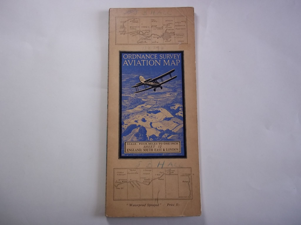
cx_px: 150
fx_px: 313
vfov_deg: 39.7
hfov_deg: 51.4
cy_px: 112
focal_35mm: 36
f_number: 3.1
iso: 80
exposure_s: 1/30
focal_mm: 6.5
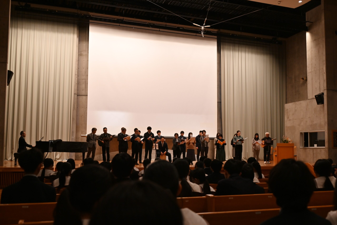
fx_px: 300
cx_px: 168
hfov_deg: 58.7
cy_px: 112
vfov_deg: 41.2
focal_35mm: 32
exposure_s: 1/125
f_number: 3.8
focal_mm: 32
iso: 450
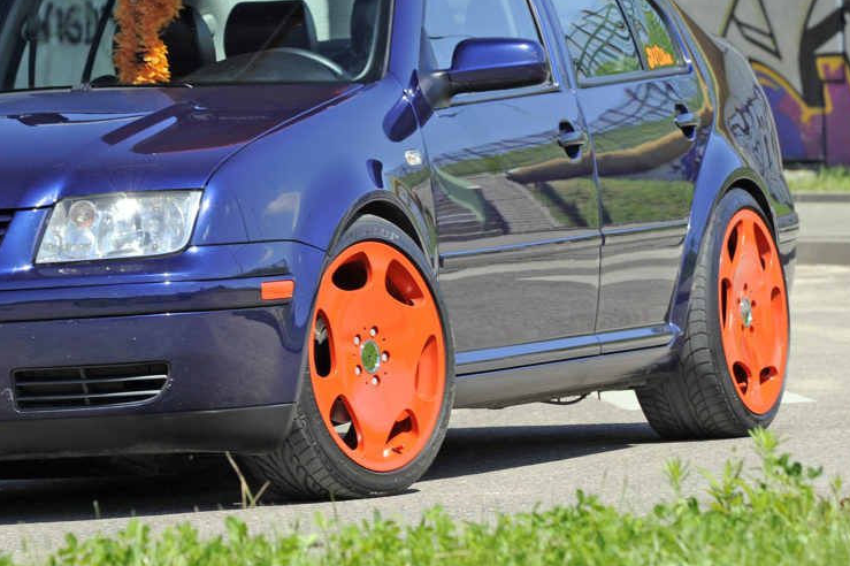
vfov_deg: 3.7
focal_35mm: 368
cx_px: 347
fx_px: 8685
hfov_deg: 5.6
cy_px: 20
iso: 200
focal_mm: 170
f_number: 8
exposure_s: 1/100
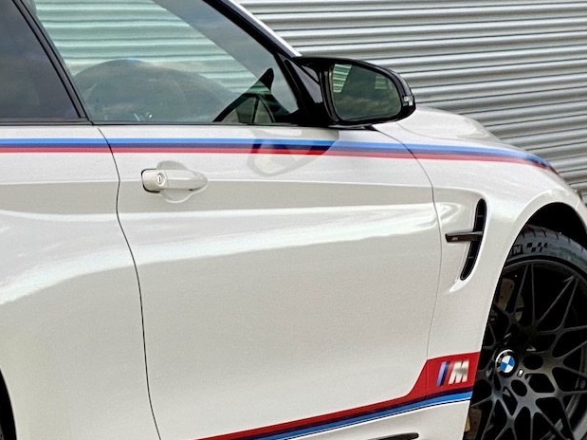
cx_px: -286
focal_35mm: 168
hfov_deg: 11.3
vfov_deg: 8.8
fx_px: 2848
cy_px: 233
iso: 20
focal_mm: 6
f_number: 2
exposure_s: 1/143
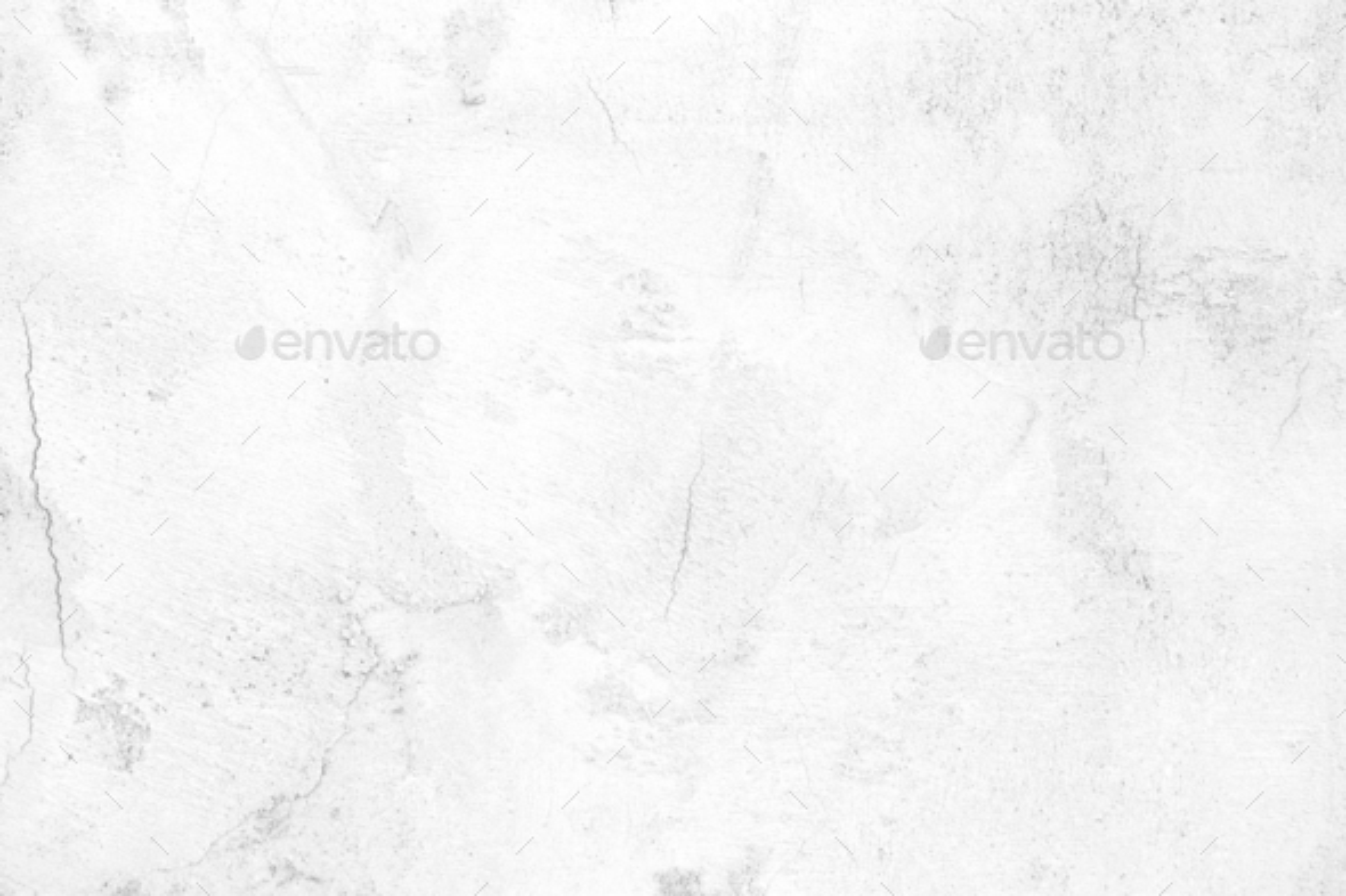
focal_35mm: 40
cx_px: 673
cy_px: 448
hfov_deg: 47.9
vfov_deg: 33.0
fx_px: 1514
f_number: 7.1
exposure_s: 1/640
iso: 800
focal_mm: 27
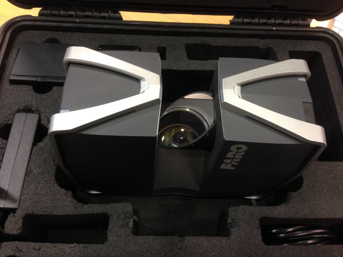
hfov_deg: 55.4
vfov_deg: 42.9
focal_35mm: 33
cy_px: 128
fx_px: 327
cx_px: 172
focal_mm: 4.12
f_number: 2.4
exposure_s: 1/20
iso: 125
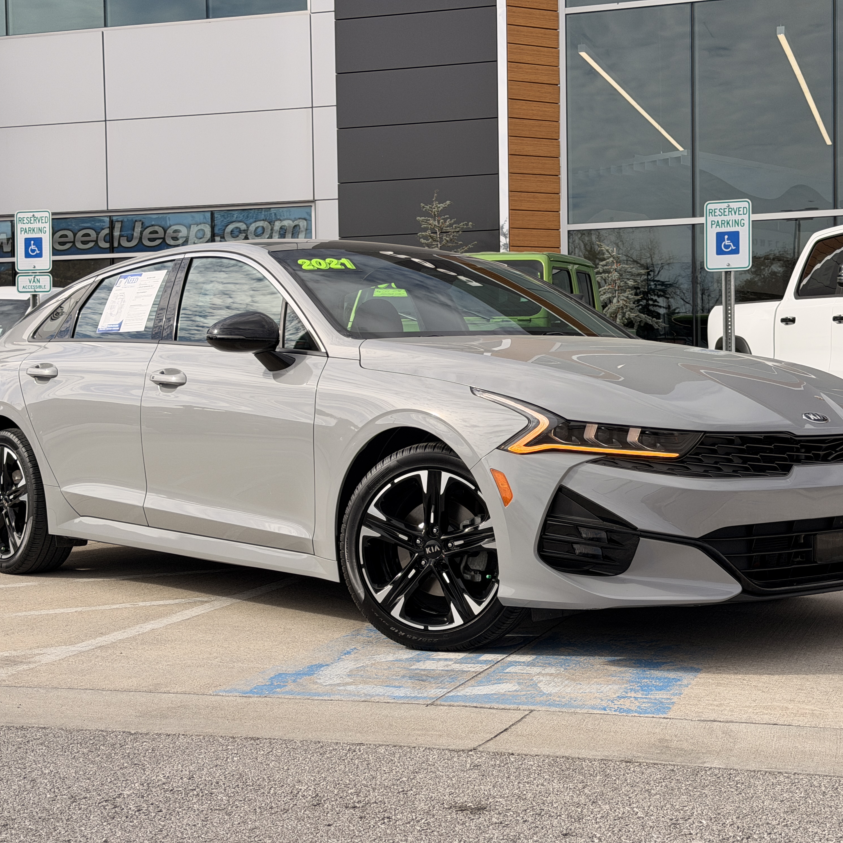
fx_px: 1570
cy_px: 423
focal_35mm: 57
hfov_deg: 30.0
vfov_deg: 30.0
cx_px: 464
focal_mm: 6.76
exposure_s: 1/6024
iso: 80
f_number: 1.78
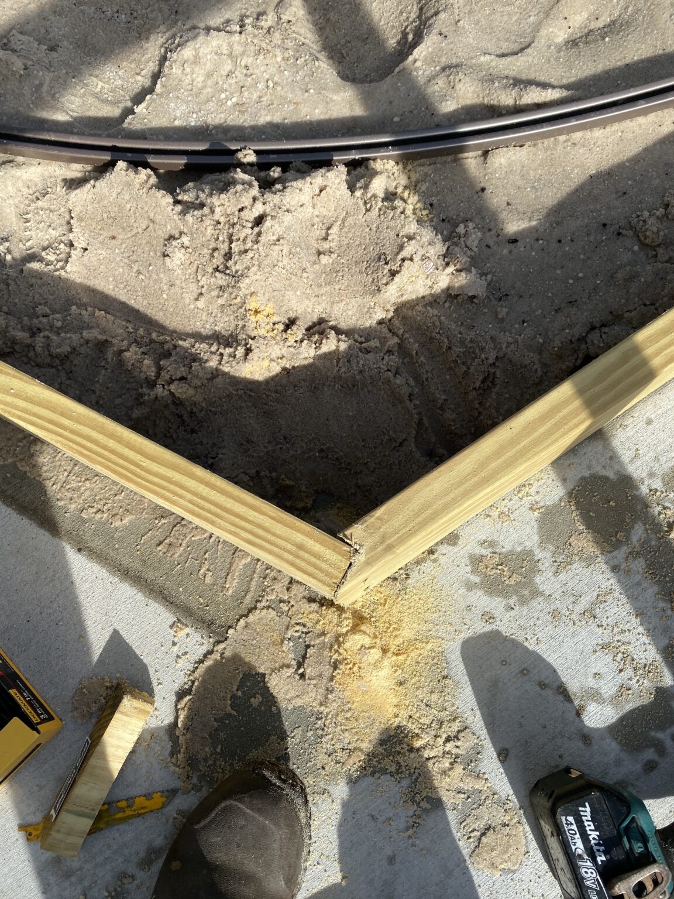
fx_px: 675
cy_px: 450
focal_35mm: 26
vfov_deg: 67.3
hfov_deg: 53.1
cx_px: 337
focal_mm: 4.25
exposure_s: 1/1171
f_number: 1.8
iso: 32
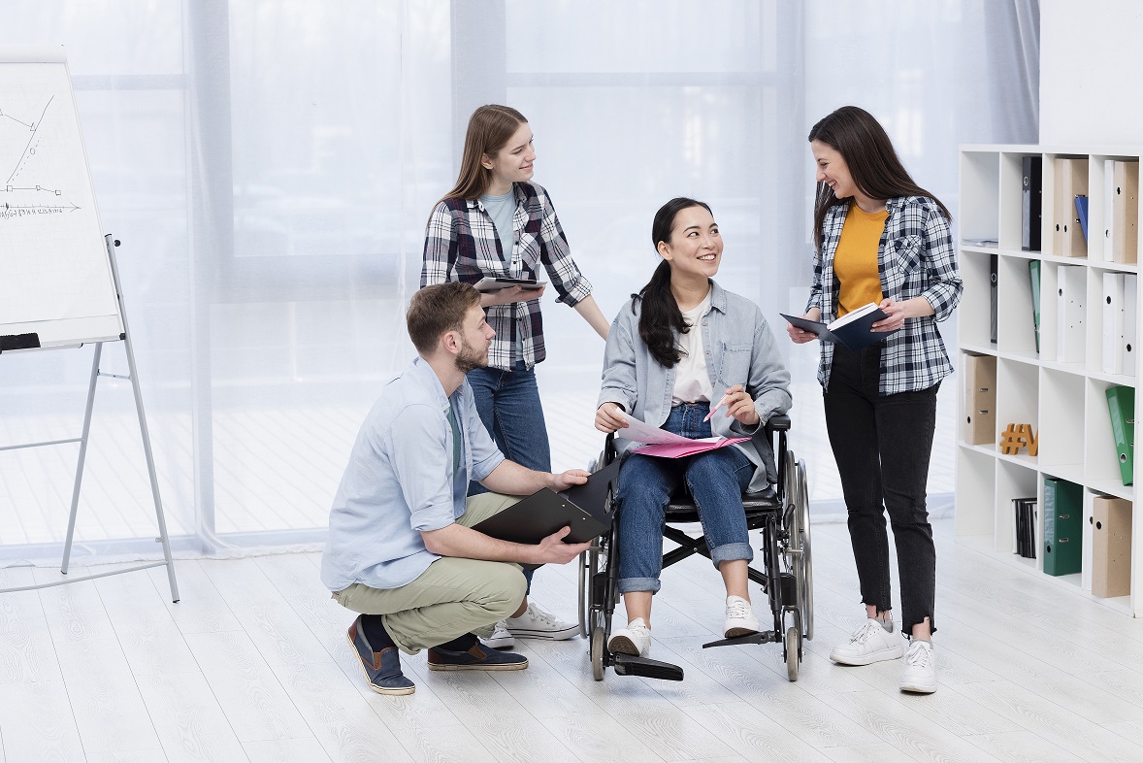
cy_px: 382
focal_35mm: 75
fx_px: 2382
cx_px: 572
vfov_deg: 18.2
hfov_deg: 27.0
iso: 160
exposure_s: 1/200
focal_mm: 75
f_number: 4.5
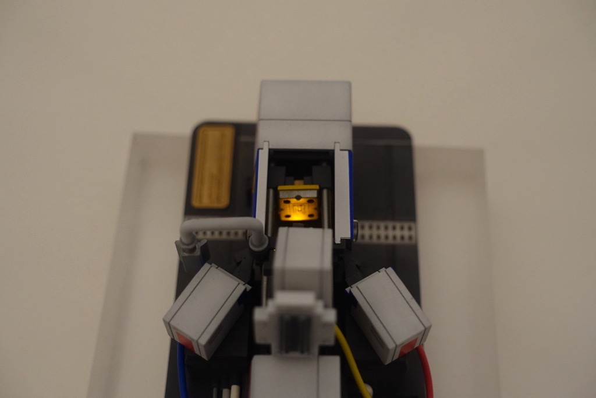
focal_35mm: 49
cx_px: 298
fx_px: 811
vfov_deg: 27.5
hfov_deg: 40.3
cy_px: 199
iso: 800
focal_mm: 17.9
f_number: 2.8
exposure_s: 1/15
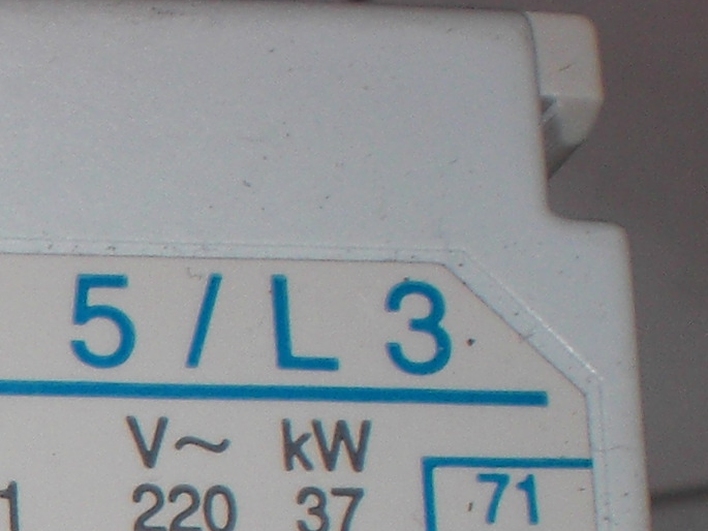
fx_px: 3703
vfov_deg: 7.7
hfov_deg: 10.0
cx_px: -761
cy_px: 1235
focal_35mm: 181
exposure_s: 1/60
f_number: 5.6
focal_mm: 6.3
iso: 64
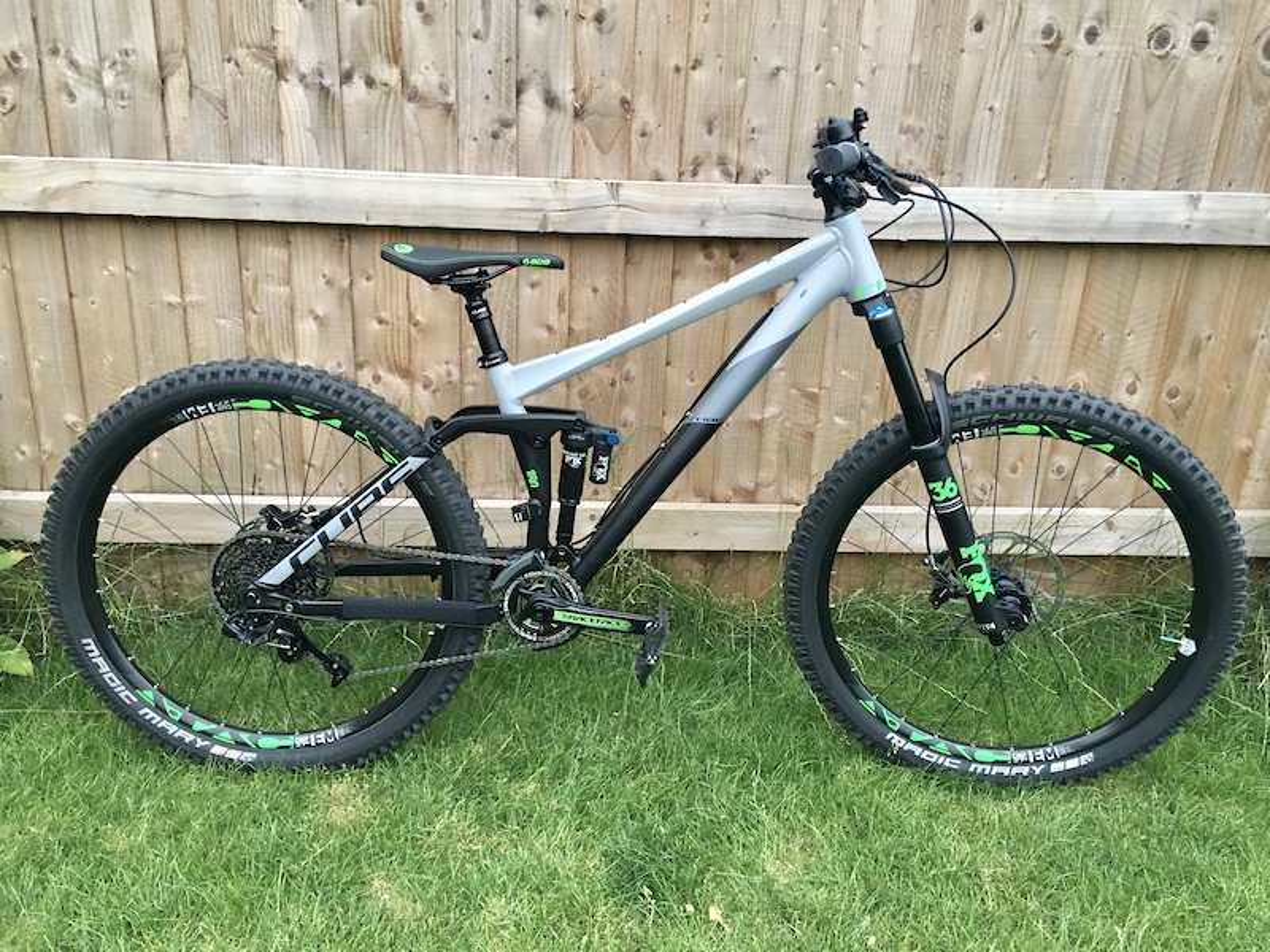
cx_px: 635
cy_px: 476
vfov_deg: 48.2
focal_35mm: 29
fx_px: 1064
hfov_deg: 61.7
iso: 125
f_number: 2.2
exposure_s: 1/33
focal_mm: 4.15
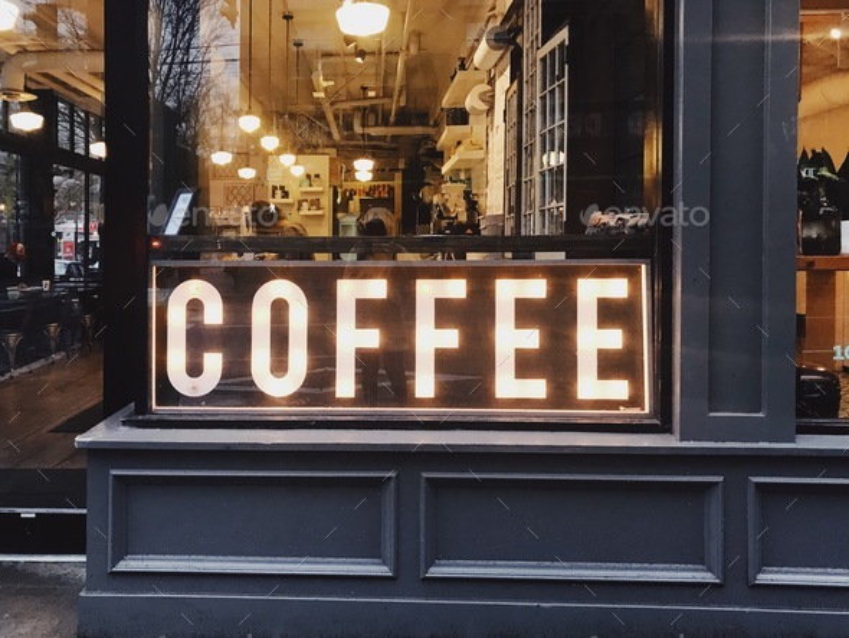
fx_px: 687
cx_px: 424
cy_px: 319
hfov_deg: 63.4
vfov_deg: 49.8
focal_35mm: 28
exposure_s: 1/30
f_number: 1.8
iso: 32
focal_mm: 3.99
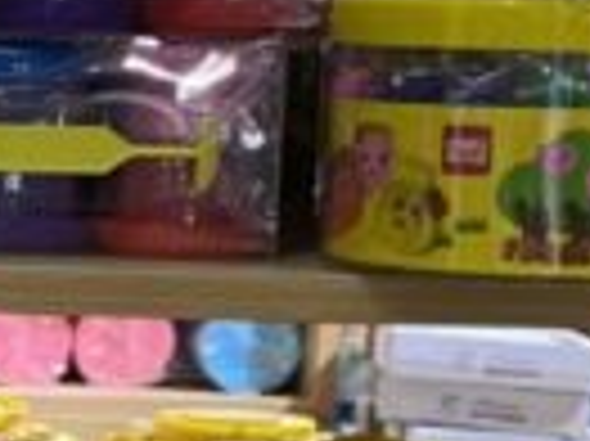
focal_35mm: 204
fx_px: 3474
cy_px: 324
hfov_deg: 8.5
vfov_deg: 7.3
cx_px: -1000
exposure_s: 1/50
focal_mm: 4.25
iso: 80
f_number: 1.8
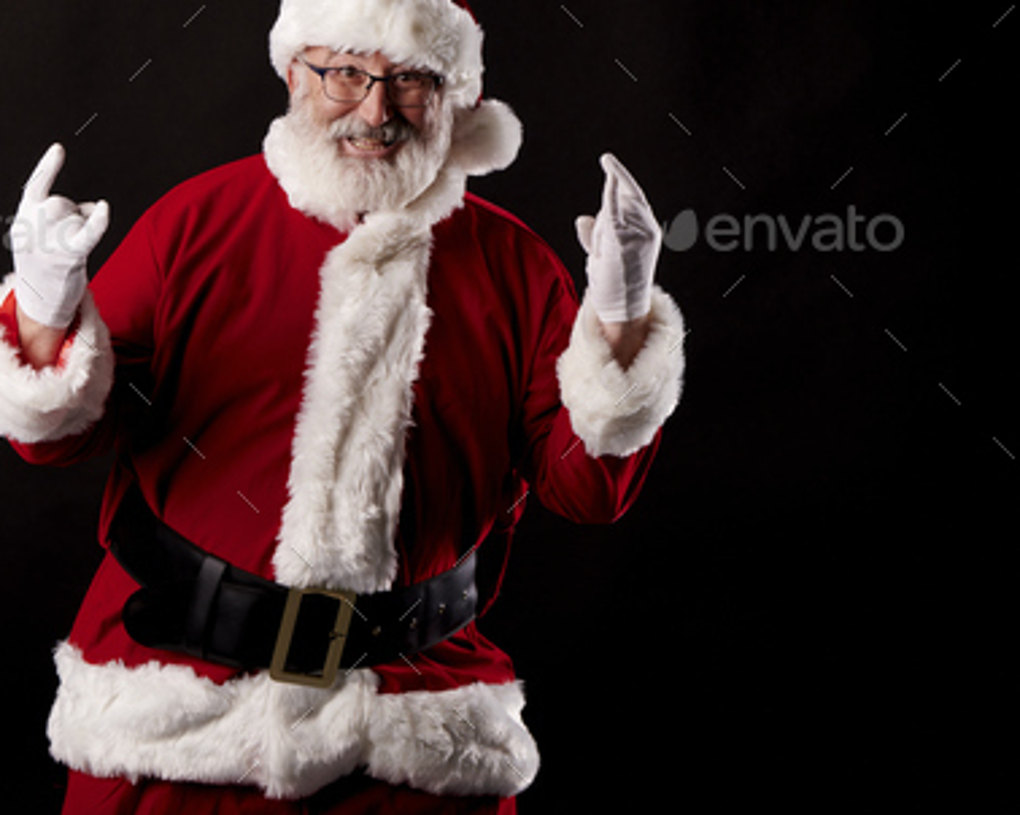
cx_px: 370
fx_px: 5522
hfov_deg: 10.5
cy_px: 358
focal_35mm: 183
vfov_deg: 8.4
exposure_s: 1/200
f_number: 8
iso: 200
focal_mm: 125
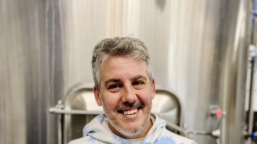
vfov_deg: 28.9
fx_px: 259
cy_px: 149
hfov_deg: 52.8
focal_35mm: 38
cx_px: 128
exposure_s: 1/71
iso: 100
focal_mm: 4.25
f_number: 1.8
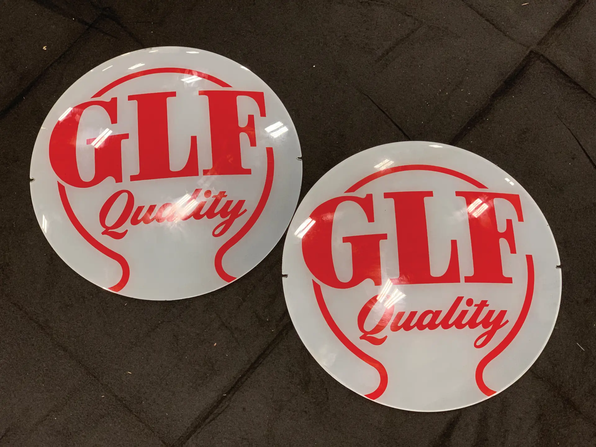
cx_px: 298
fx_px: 895
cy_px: 224
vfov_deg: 28.0
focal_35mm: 52
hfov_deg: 36.8
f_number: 2.4
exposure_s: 1/60
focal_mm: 6
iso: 200
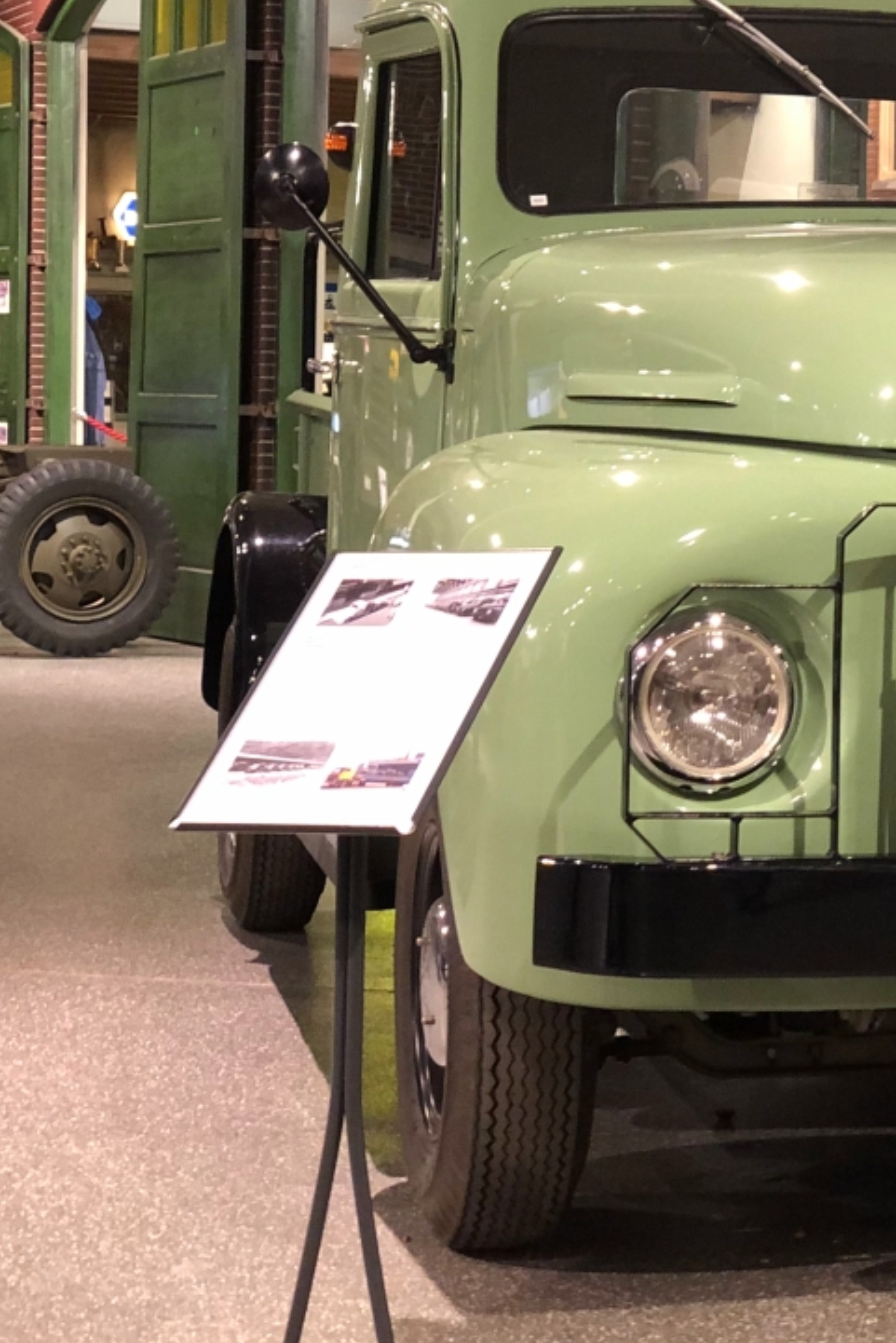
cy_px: 471
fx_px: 3582
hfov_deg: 13.9
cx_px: 991
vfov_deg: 21.2
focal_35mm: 96
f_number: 2.4
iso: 160
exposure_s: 1/13
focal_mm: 6
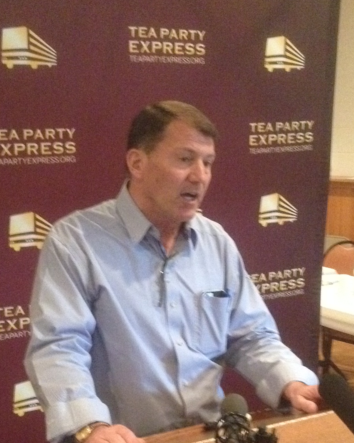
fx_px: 969
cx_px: 168
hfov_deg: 20.7
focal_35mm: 74
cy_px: 323
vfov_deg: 25.5
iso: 800
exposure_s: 1/15
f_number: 2.4
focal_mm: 4.28
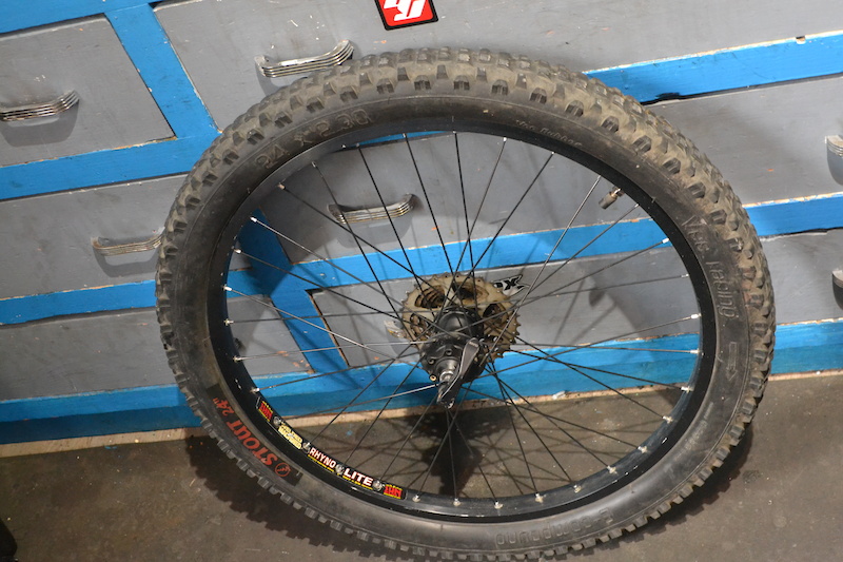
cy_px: 281
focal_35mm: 48
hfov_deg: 41.1
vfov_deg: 28.1
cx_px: 422
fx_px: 1124
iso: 3200
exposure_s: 1/25
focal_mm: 32
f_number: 7.1
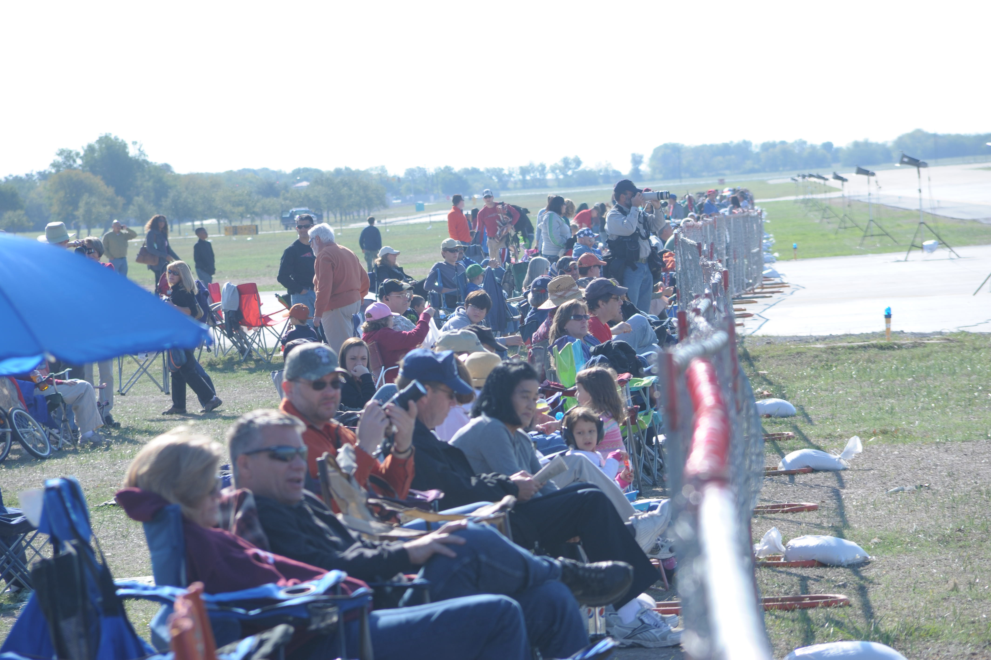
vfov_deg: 6.9
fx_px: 5502
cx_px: 496
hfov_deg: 10.3
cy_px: 330
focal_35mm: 200
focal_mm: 200
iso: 200
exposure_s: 1/160
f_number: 10
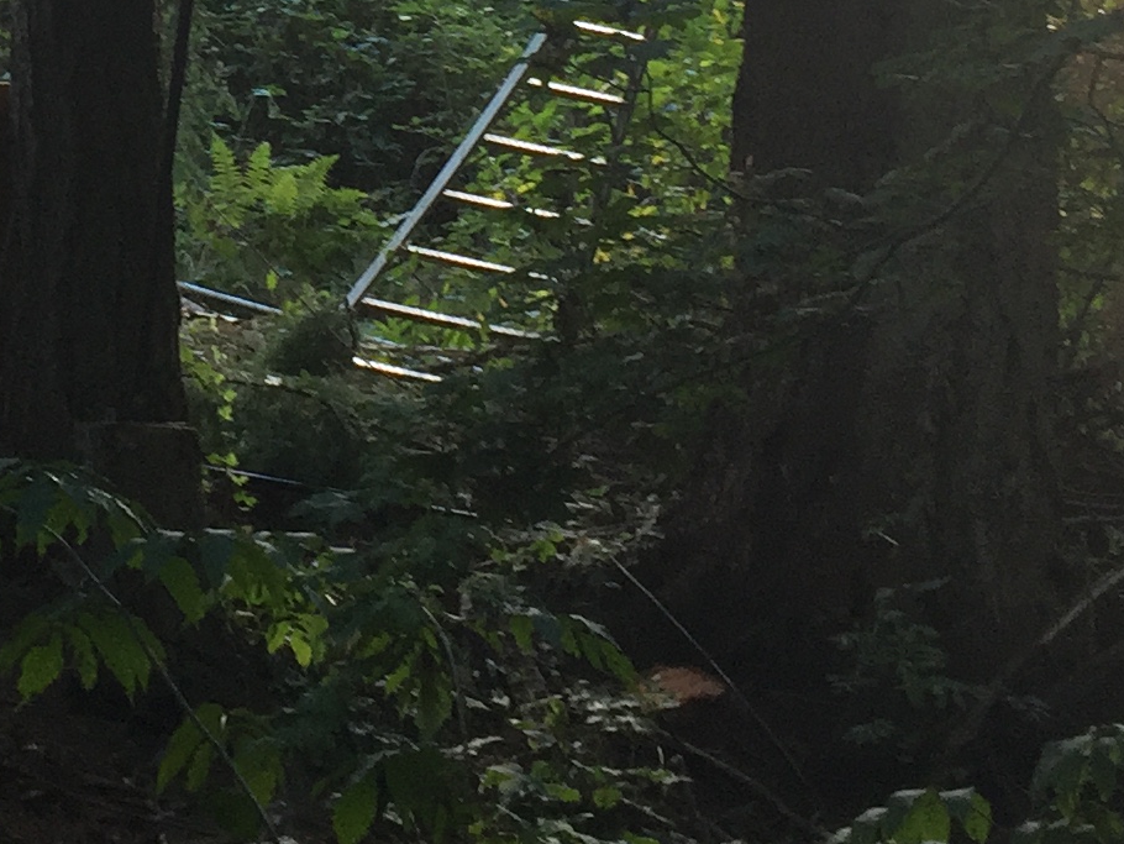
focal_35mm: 104
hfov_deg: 18.6
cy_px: -390
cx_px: 101
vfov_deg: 13.5
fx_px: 3378
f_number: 2.2
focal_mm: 4.15
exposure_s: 1/60
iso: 32
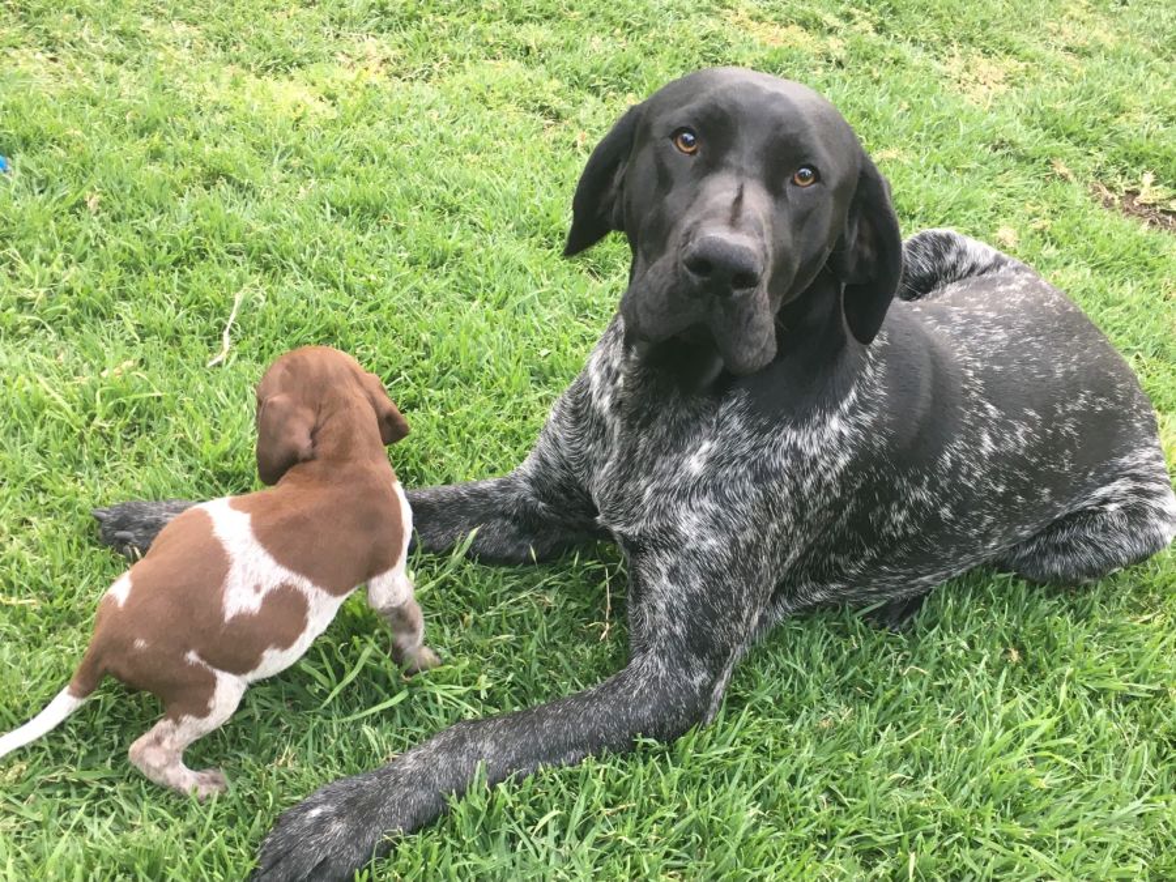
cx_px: 588
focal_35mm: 29
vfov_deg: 48.2
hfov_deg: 61.7
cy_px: 441
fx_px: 985
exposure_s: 1/33
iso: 25
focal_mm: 4.15
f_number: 2.2
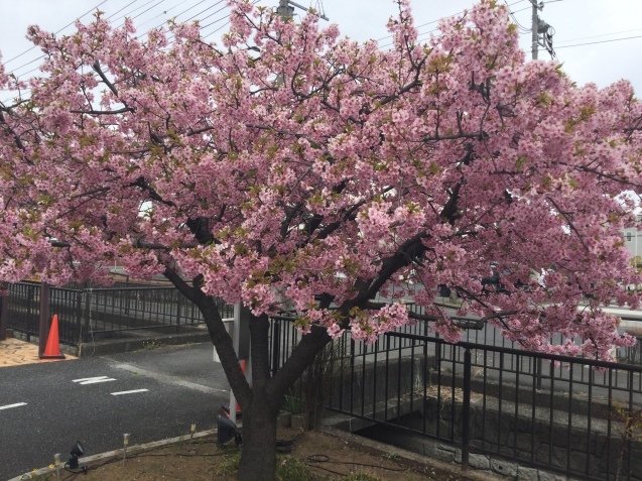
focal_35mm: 31
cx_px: 321
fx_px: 575
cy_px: 240
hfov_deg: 58.4
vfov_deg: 45.4
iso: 25
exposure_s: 1/604
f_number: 2.4
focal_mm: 3.3
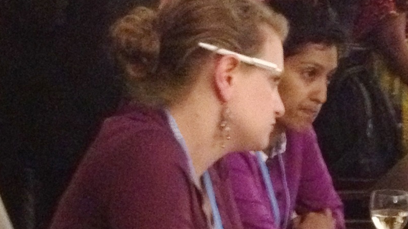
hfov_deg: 13.6
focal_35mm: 156
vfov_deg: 7.5
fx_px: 1688
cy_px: 415
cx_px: 375
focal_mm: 4.28
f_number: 2.4
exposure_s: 1/15
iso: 500
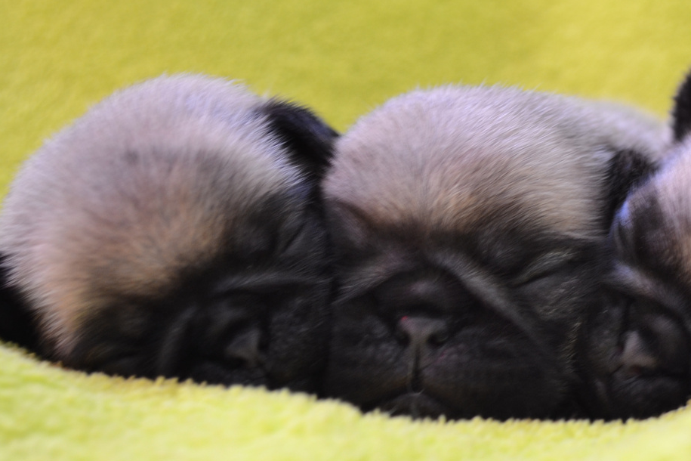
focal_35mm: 85
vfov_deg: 16.1
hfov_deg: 23.6
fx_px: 1631
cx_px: 550
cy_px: 219
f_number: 4.8
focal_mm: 32
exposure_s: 1/15
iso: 400
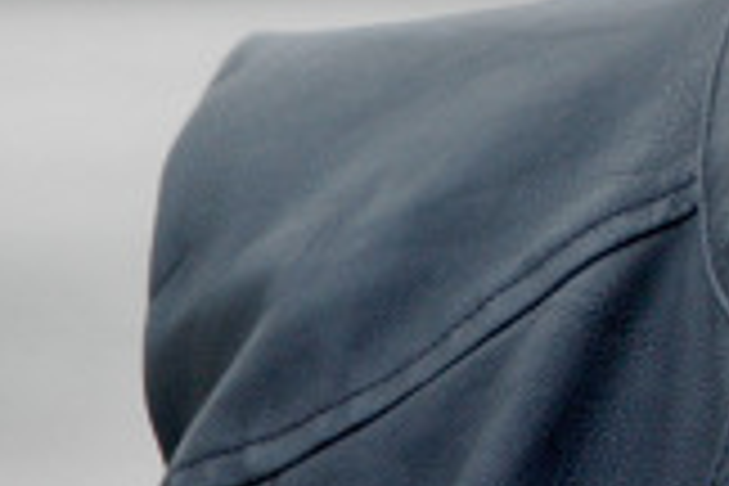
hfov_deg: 4.7
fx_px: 8788
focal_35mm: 434
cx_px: 1053
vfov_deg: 3.2
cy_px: -286
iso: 250
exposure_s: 1/640
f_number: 4.5
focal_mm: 70
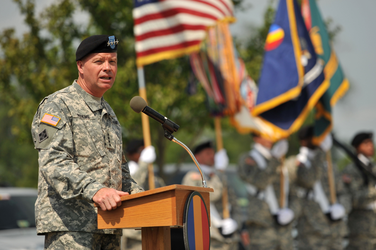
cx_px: 188
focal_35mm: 180
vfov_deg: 7.6
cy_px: 125
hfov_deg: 11.4
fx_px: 1879
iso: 200
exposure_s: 1/8000
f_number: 2.8
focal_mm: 180
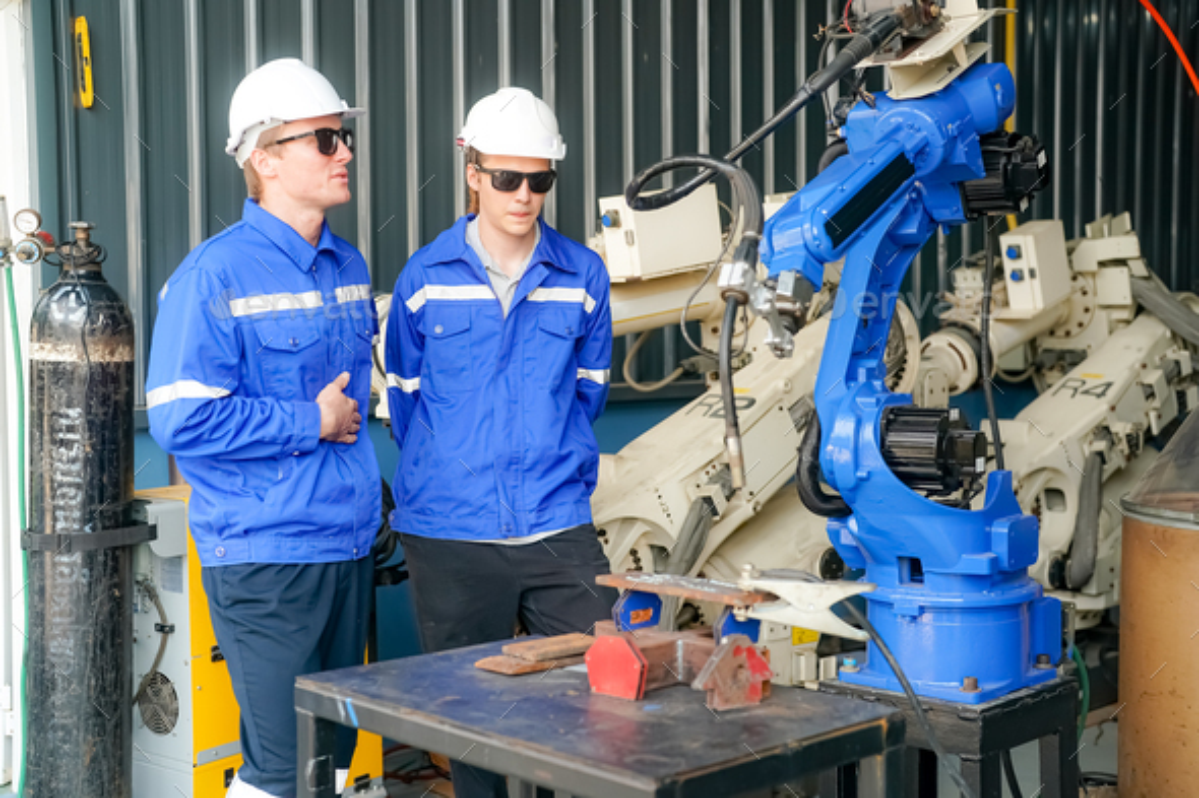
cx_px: 600
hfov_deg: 39.6
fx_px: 1665
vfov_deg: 27.0
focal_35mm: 50
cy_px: 399
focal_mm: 50
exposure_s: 1/320
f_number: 2.8
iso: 200
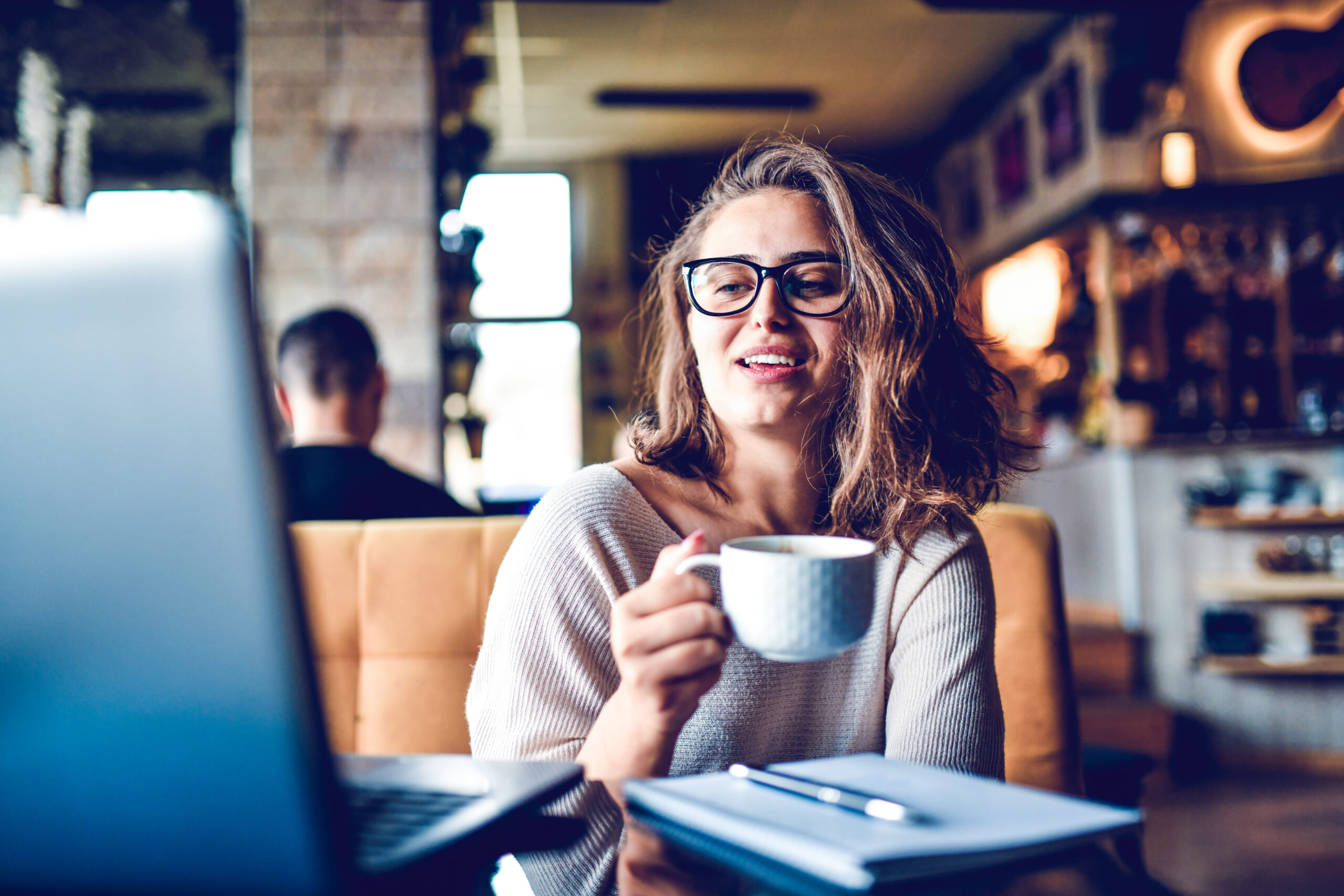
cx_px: 672
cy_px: 448
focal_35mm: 35
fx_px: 1307
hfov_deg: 54.4
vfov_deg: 37.9
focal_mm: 35
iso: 400
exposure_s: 1/160
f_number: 1.6
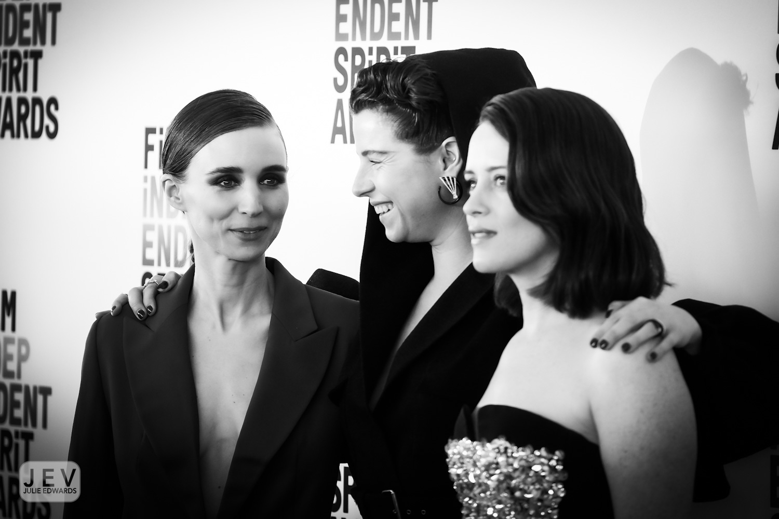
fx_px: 4198
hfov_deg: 10.6
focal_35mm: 194
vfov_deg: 7.1
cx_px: 390
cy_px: 260
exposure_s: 1/500
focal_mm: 129.2
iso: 640
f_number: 2.8
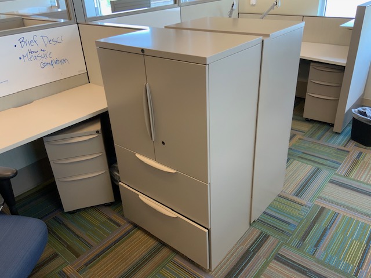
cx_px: 186
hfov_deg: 61.7
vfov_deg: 48.2
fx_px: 311
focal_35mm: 29
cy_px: 139
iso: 100
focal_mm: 3
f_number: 1.8
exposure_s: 1/60
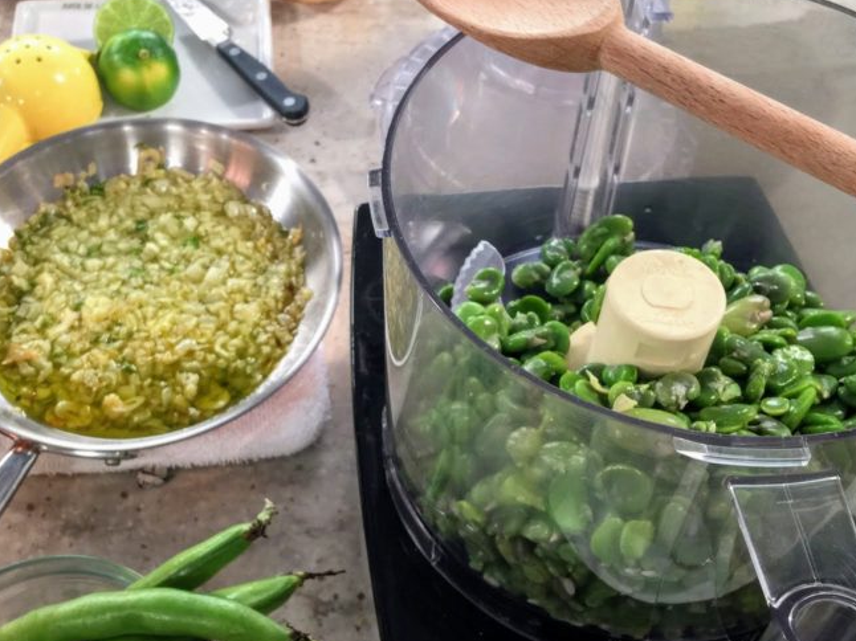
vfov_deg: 31.5
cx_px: 356
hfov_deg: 41.1
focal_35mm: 46
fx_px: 1137
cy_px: 343
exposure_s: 1/40
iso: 32
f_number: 2.2
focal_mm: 4.15
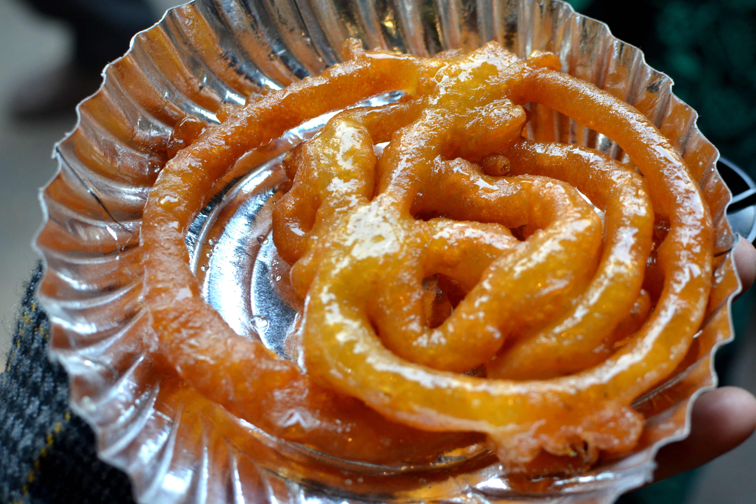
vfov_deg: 25.8
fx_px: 1102
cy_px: 252
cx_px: 378
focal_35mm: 52
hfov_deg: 37.9
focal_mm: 35
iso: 400
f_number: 5
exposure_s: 1/100
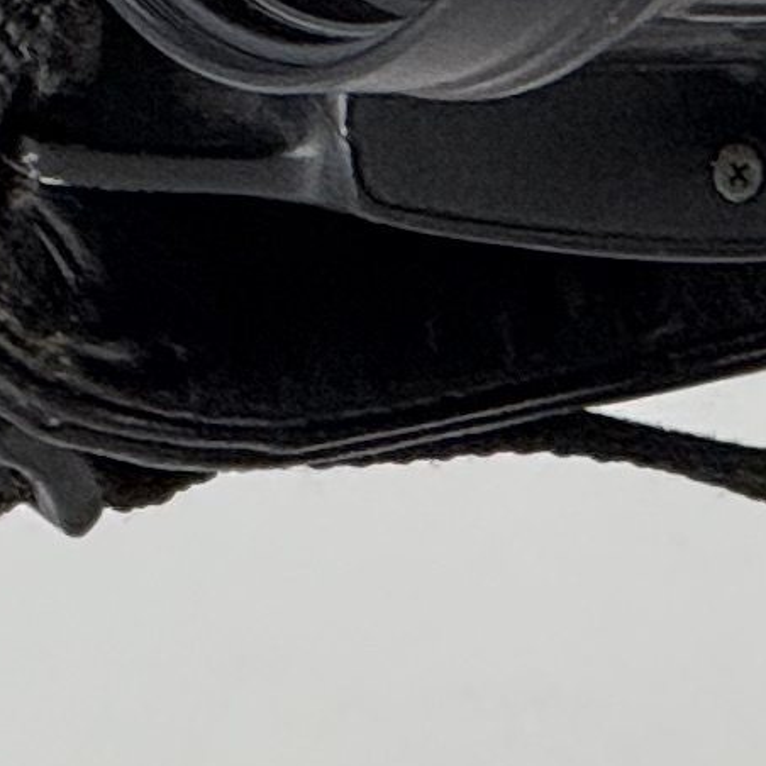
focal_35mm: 947
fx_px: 23709
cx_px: 2995
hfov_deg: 1.8
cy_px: -647
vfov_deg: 1.8
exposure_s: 1/100
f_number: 2.8
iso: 100
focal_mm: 15.66
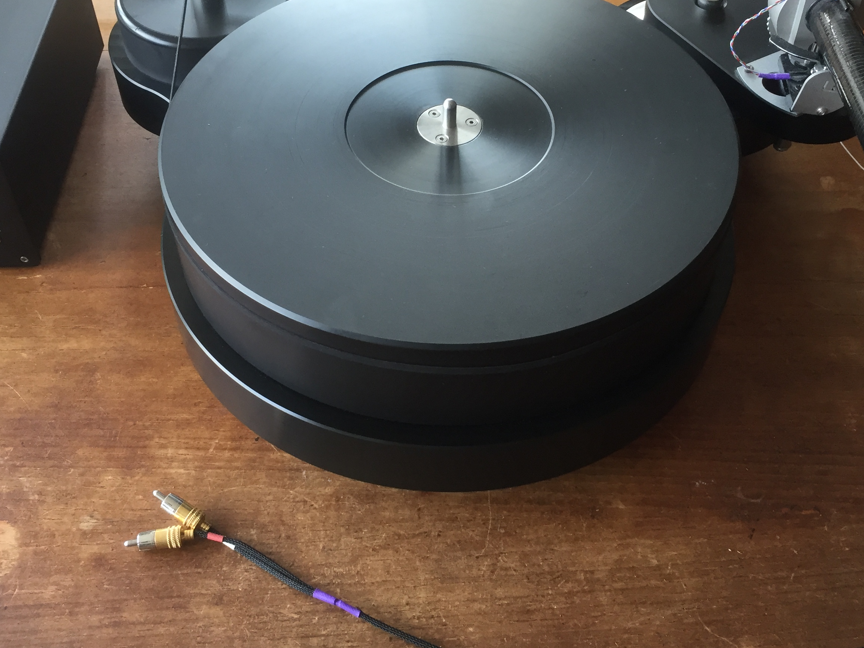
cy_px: 270
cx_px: 431
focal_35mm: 41
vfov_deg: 35.1
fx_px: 1023
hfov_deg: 45.8
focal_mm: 4.15
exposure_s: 1/33
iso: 50
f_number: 2.2
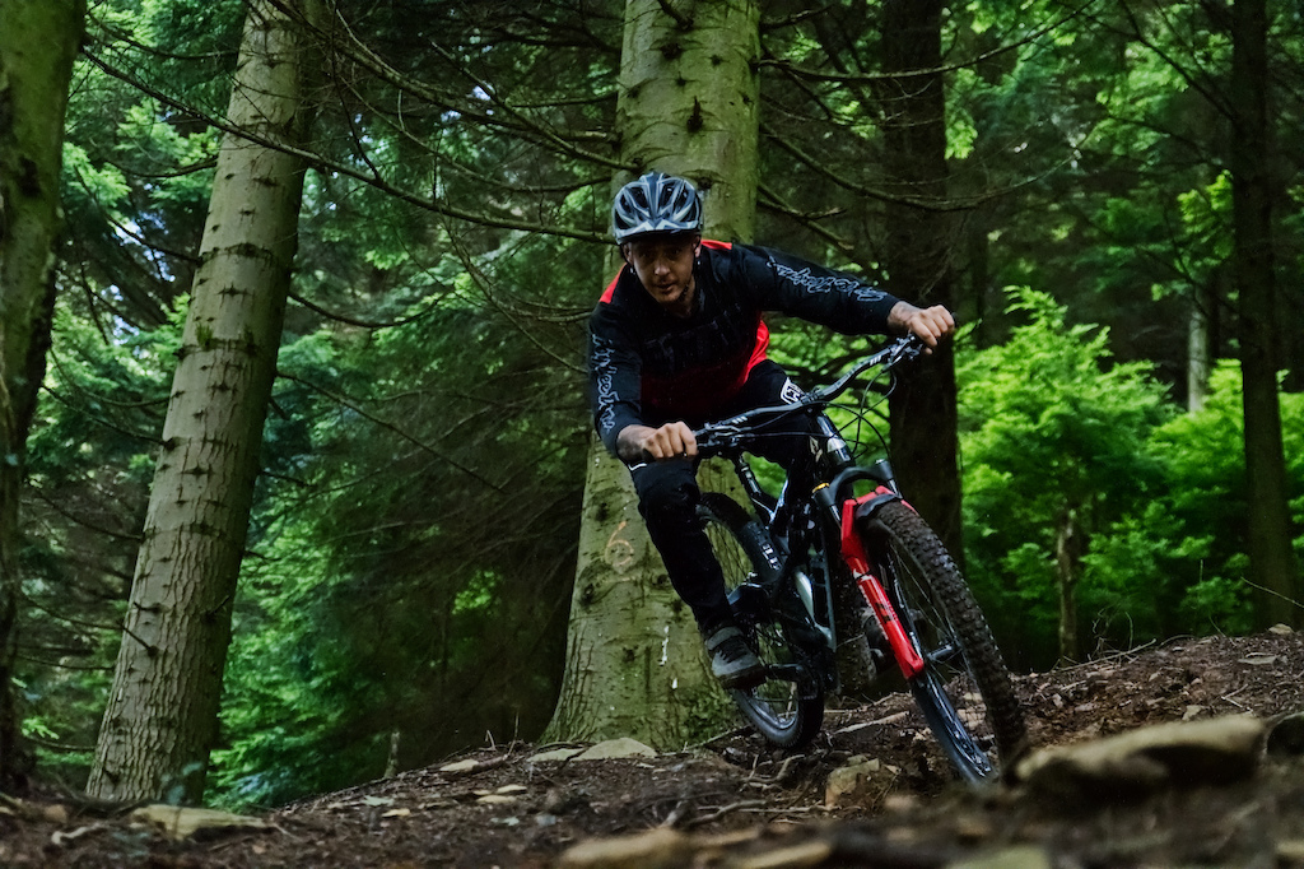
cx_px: 652
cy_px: 434
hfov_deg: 27.0
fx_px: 2716
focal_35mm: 75
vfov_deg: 18.2
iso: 1000
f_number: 2.8
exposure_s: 1/2000
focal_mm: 50
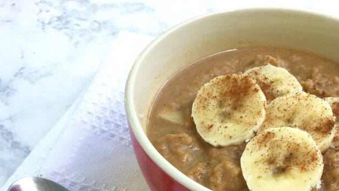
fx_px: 467
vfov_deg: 21.9
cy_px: 209
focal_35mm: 52
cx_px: 225
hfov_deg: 39.4
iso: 25
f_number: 2.2
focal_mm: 4.15
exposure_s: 1/190
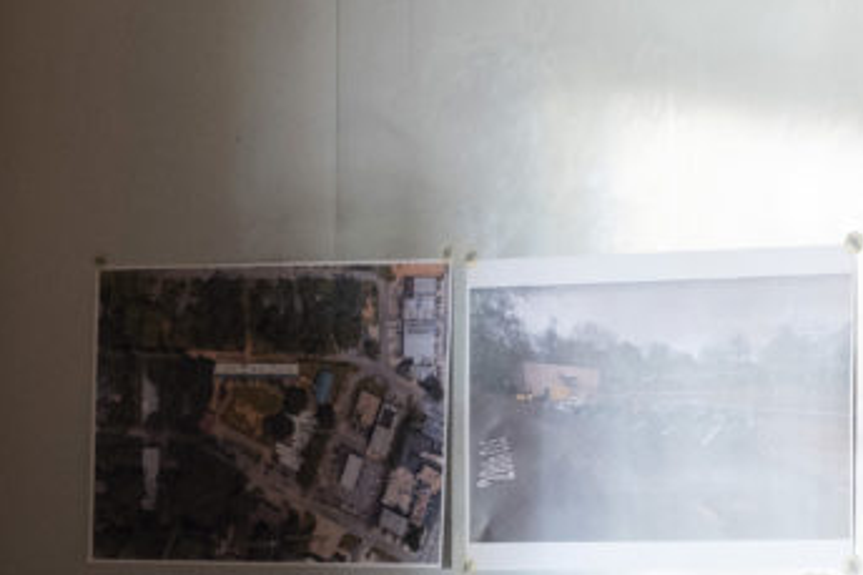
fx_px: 5990
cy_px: 770
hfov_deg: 8.2
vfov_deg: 5.5
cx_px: 437
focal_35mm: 250
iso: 1600
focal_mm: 56
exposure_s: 1/100
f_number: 2.8
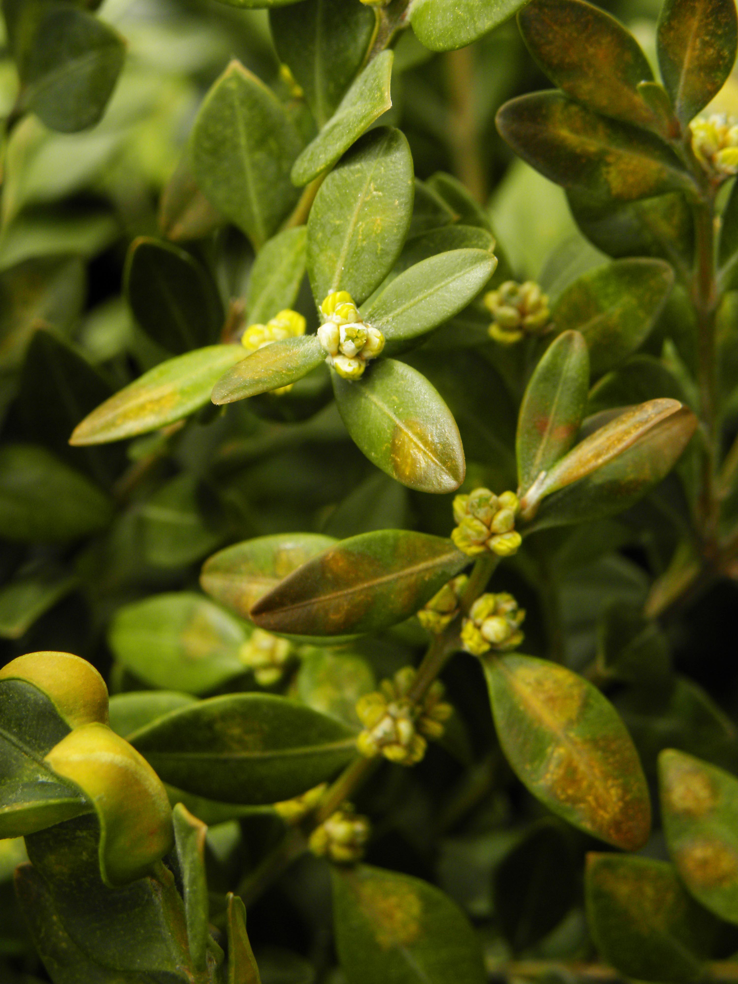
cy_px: 492
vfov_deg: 20.7
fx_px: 2700
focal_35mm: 95
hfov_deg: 15.6
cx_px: 369
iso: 64
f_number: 4.5
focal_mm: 16.9
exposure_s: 1/190
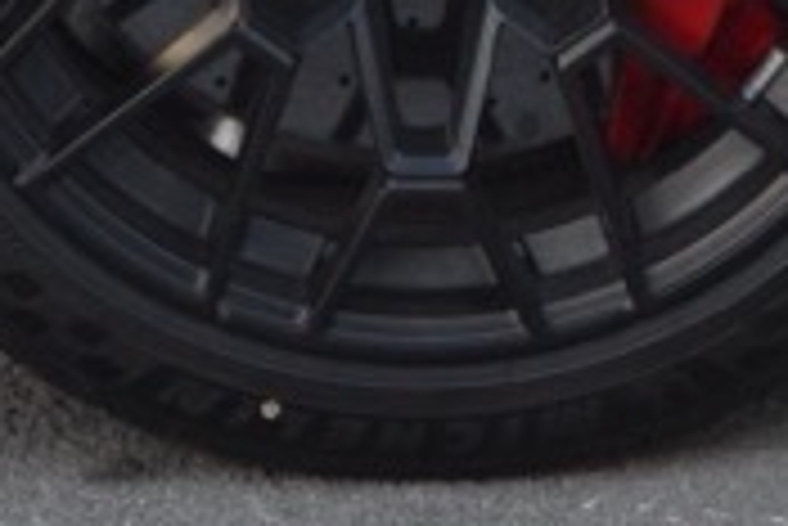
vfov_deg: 5.4
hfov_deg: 8.3
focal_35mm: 247
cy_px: -593
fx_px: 5403
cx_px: 558
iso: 360
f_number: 5.6
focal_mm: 31
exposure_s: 1/125
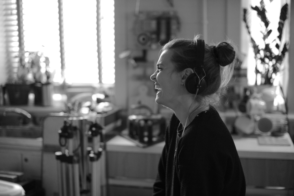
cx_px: 147
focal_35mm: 50
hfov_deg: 39.6
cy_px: 98
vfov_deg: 27.0
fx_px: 408
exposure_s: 1/60
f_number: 2
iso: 400
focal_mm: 50
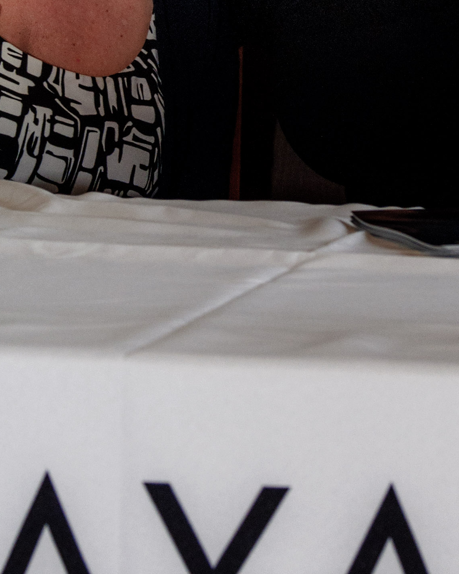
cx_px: 267
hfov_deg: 7.7
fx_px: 3431
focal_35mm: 202
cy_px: -29
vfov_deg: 9.5
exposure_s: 1/60
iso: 400
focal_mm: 48
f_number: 8
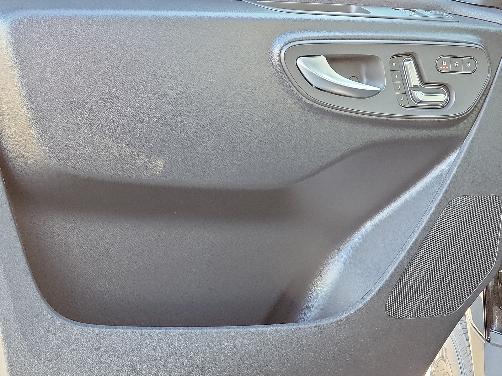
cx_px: 251
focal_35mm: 26
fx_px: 377
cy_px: 188
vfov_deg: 53.1
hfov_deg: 67.3
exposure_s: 1/50
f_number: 1.8
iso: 196
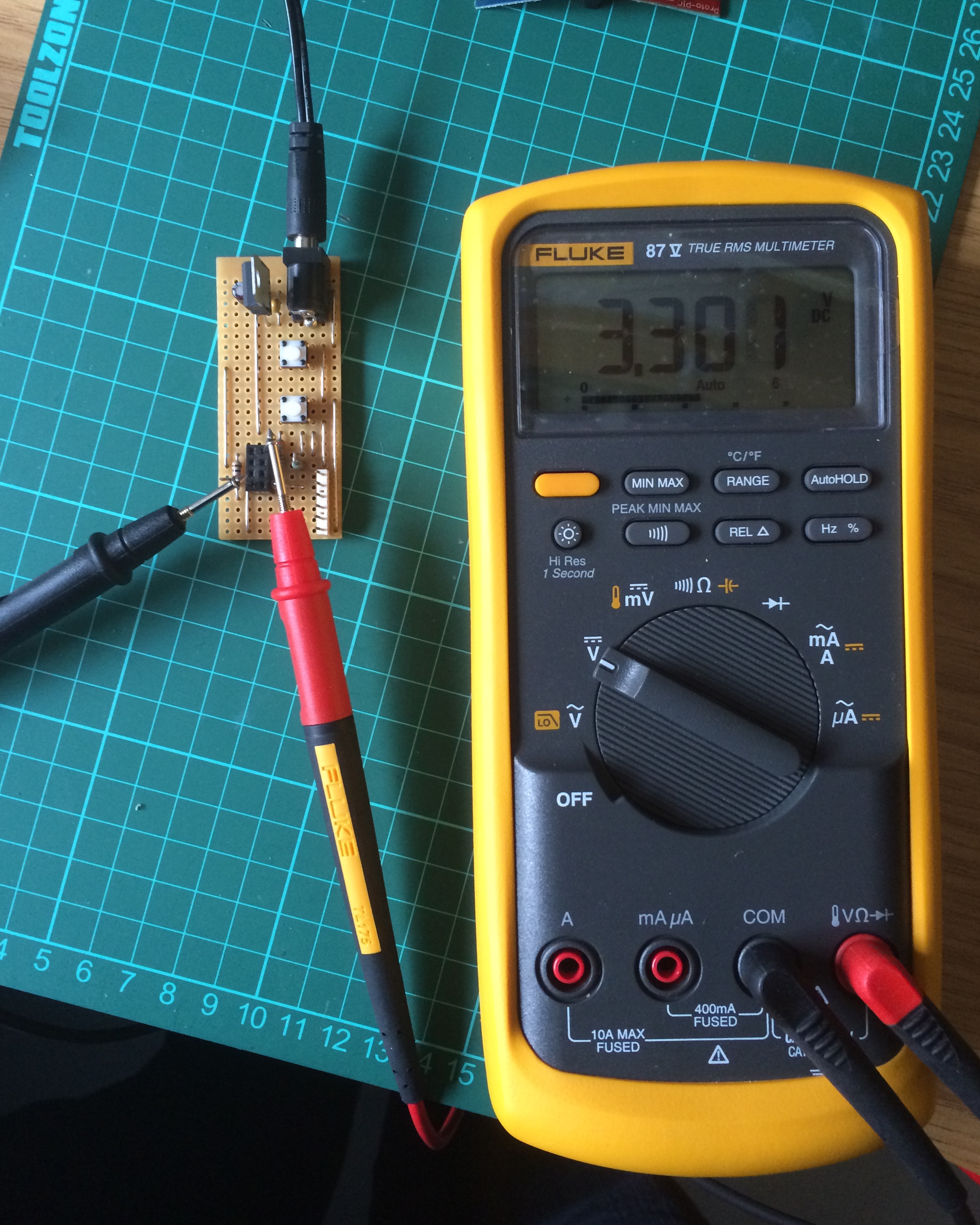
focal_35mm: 31
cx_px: 485
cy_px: 576
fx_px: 1124
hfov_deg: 47.1
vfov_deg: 57.1
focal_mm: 4.15
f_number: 2.2
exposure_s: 1/33
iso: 320
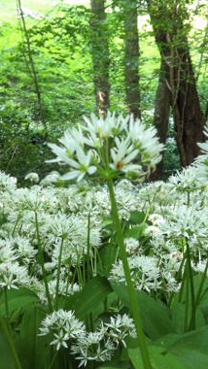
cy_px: 187
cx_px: 103
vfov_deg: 39.9
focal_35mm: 52
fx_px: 509
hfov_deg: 23.1
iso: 100
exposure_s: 1/50
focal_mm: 3.85
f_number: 2.8
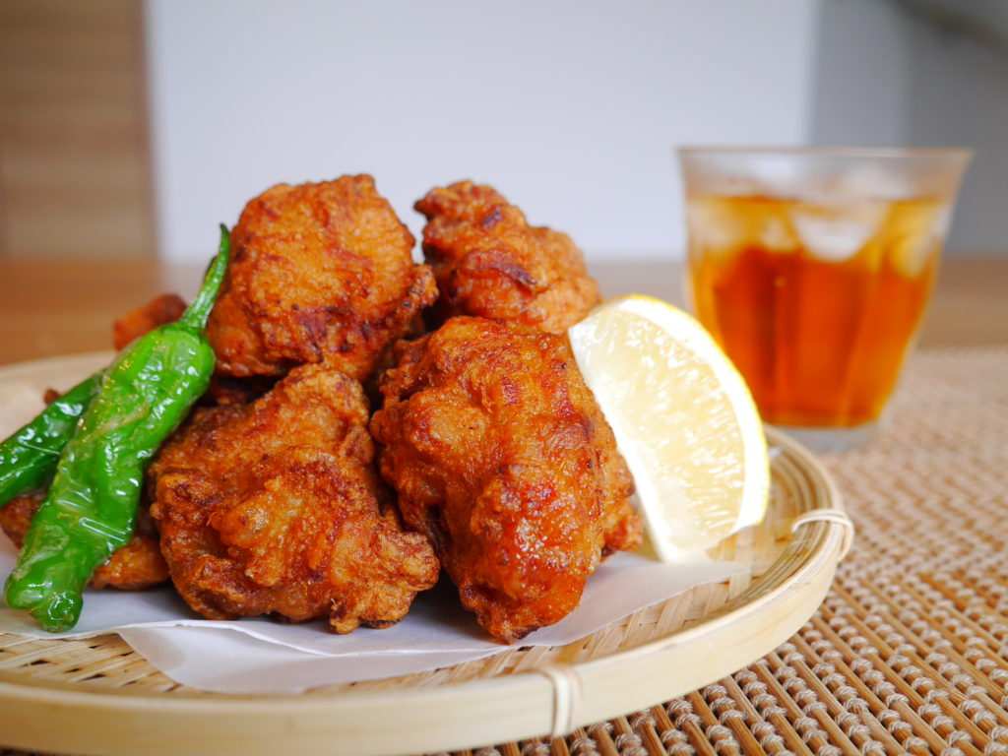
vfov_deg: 39.7
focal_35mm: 36
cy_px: 378
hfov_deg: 51.4
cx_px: 504
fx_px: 1048
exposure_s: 1/60
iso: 500
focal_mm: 18
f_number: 4
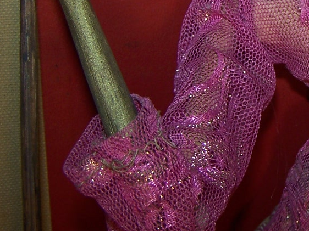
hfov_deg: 17.5
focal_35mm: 105
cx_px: 407
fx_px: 937
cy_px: 6
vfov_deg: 13.9
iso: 80
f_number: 2.8
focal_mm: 6.3
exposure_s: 1/60
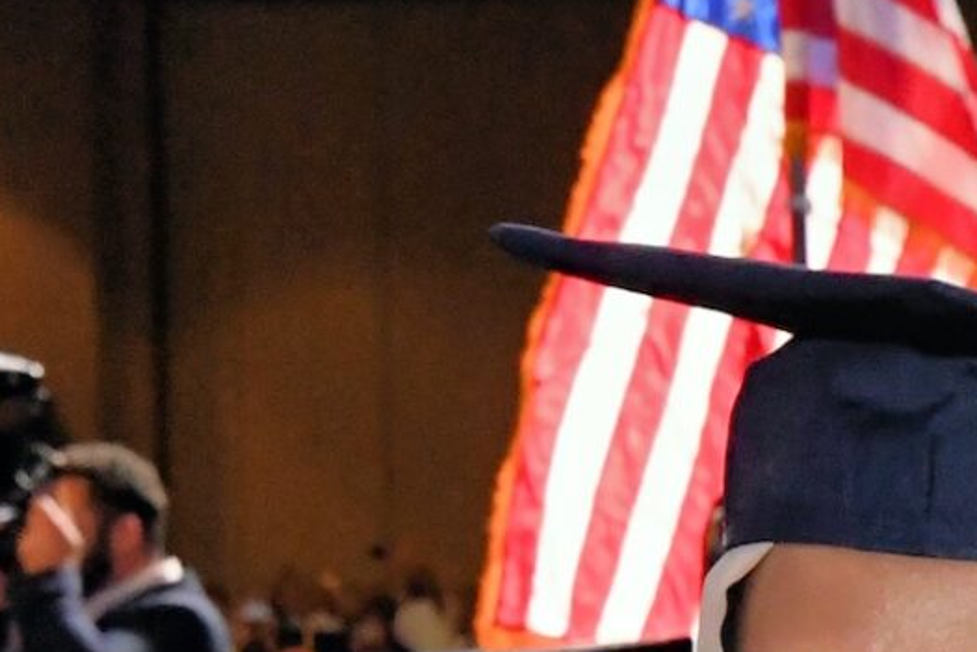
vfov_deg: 5.4
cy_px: 1368
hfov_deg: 8.0
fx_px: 6732
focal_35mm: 248
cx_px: 1828
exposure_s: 1/60
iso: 5000
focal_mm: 34
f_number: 6.3
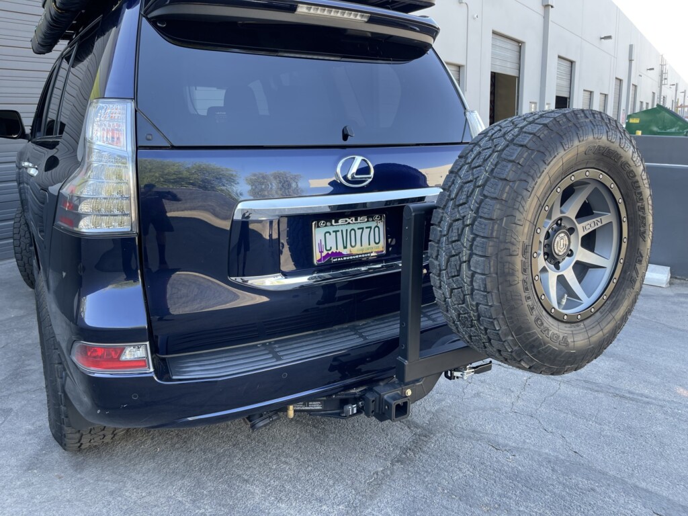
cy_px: 258
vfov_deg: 53.1
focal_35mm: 26
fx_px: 517
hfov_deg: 67.3
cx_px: 344
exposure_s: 1/121
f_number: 1.6
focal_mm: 5.1
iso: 50
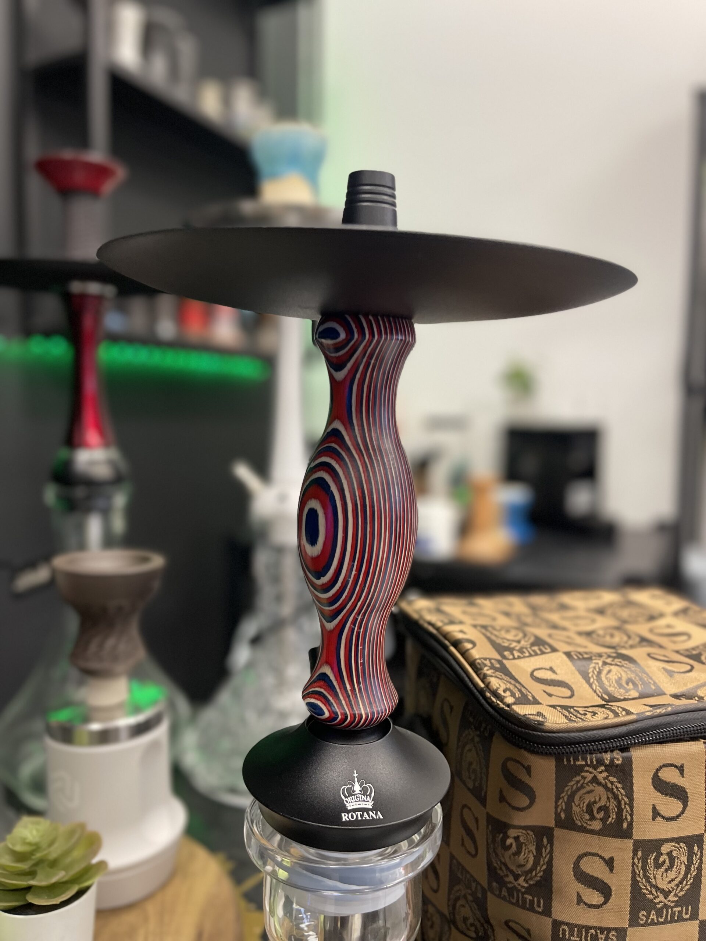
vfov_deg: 67.3
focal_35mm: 26
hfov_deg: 53.1
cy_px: 470
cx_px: 353
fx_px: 707
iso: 160
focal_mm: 5.1
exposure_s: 1/54
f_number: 1.6
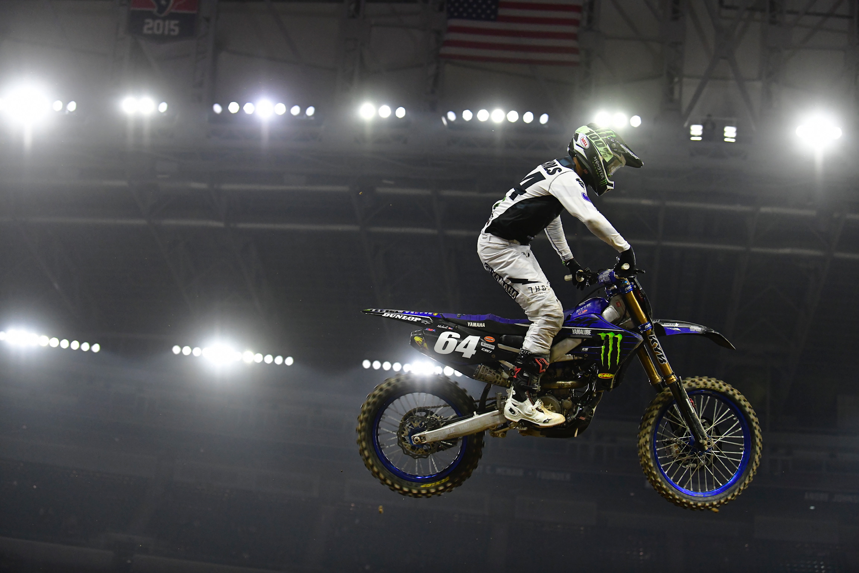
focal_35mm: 70
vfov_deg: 19.5
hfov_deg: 28.8
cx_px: 430
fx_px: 1670
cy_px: 286
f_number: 4
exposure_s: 1/1600
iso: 3600
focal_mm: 70
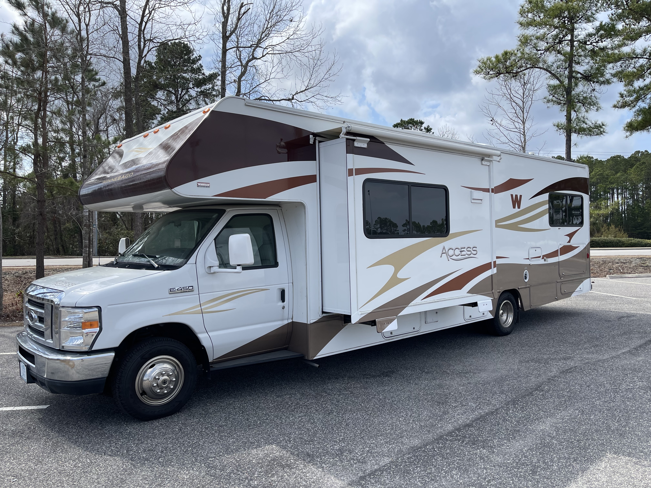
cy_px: 244
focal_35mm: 26
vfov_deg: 53.1
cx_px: 326
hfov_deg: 67.3
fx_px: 489
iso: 32
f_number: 1.6
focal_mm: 5.1
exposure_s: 1/2786
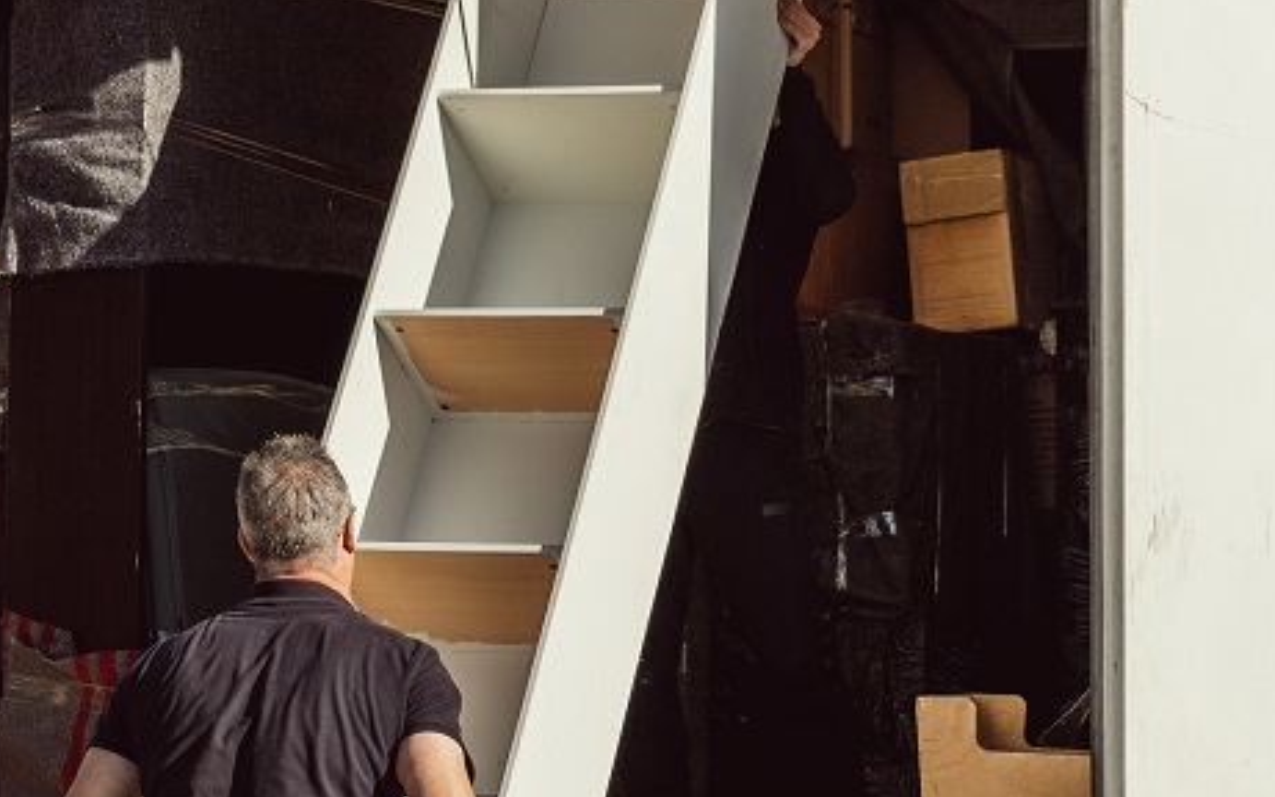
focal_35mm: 148
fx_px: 5156
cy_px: 500
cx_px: 454
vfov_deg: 8.8
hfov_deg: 14.1
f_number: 2.2
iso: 100
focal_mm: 35
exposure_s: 1/4000
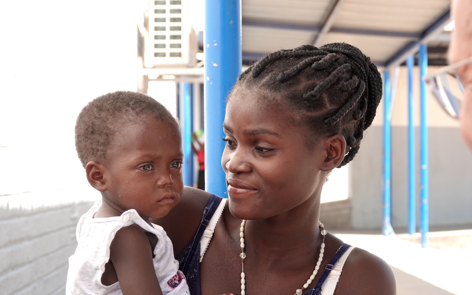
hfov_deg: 27.9
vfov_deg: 17.6
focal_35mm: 74
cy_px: 155
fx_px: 952
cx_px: 236
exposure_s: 1/160
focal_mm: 26.42
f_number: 3.5
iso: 100
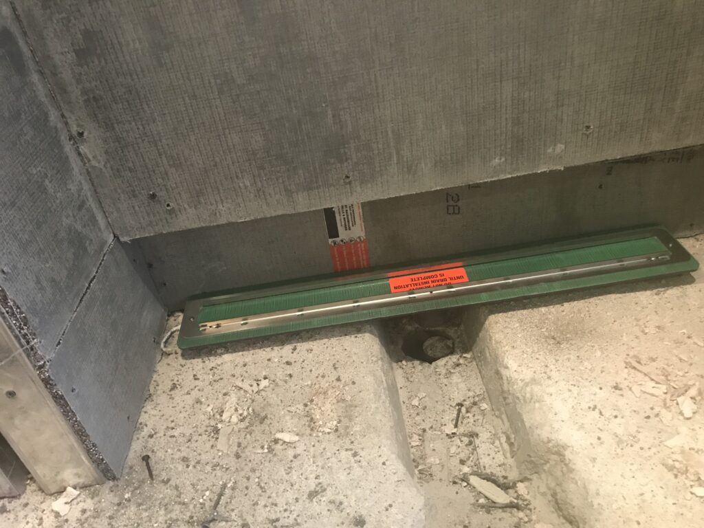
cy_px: 264
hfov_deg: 63.4
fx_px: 569
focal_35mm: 28
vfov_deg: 49.7
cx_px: 352
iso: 100
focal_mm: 3.99
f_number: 1.8
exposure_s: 1/12
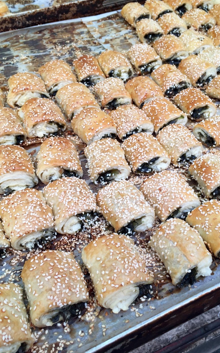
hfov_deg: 36.2
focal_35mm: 35
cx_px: 126
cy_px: 192
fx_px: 336
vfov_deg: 55.2
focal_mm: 4.15
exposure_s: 1/130
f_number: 2.2
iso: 32
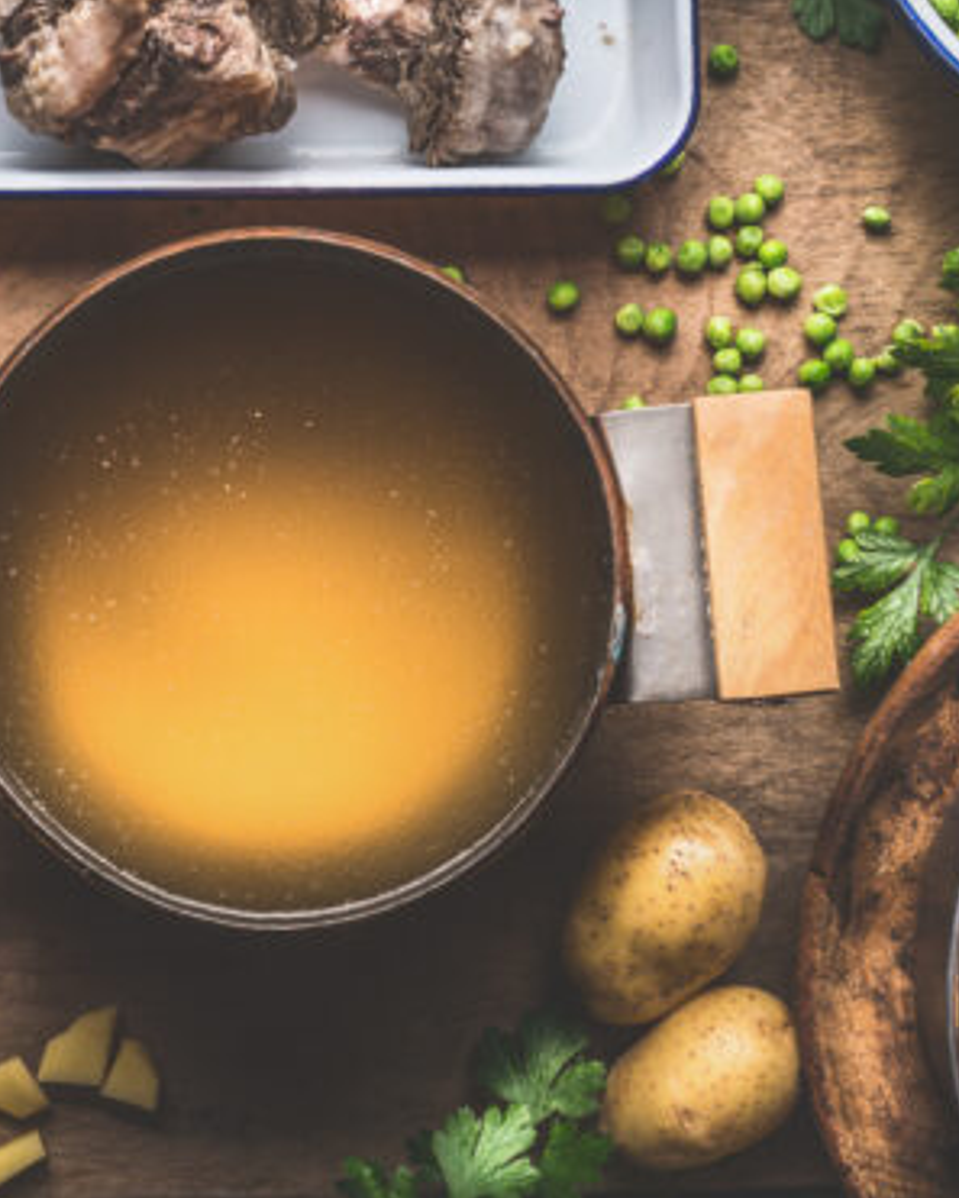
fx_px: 2624
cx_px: 286
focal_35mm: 74
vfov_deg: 25.7
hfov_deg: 20.6
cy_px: 572
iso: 100
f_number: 10
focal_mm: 50
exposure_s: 1/125
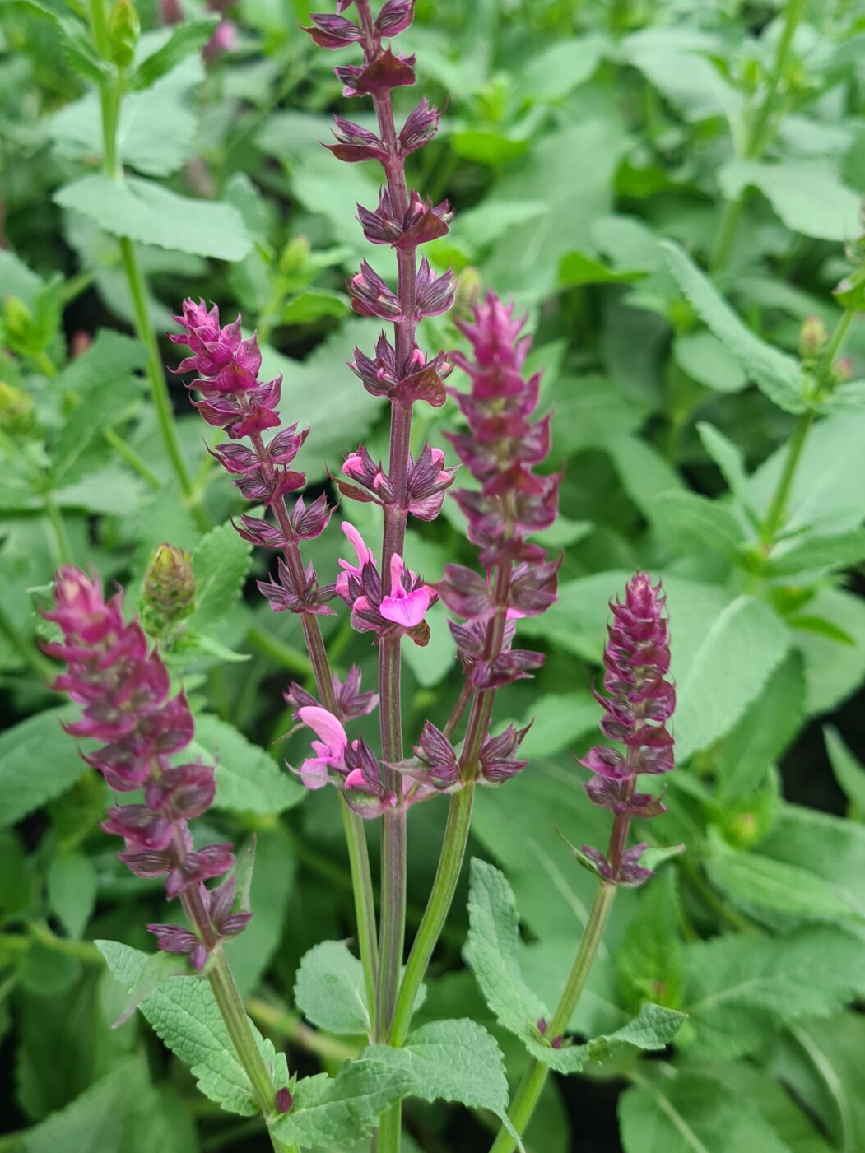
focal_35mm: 38
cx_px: 328
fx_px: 1266
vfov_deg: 48.4
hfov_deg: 37.5
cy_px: 420
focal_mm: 5.4
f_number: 1.8
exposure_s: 1/50
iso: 64
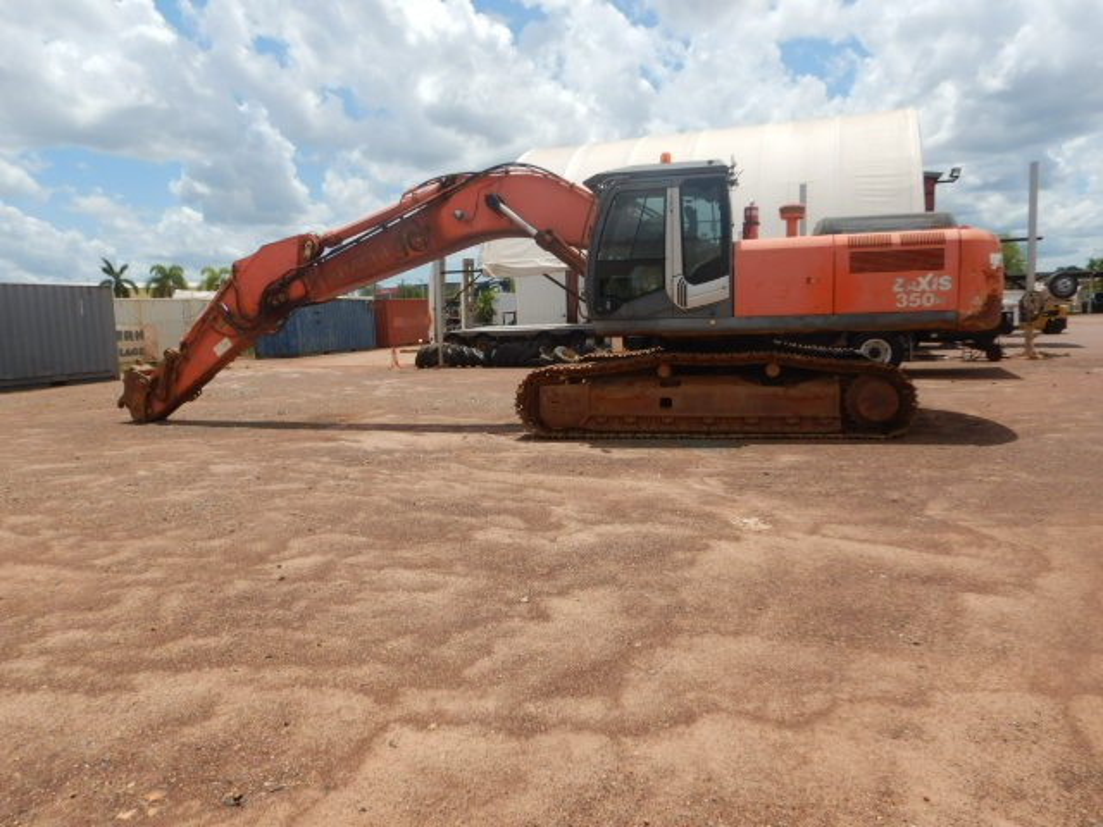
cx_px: 552
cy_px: 414
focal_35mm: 24
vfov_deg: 56.8
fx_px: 765
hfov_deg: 71.6
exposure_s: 1/1500
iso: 125
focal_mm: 4.3
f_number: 4.1
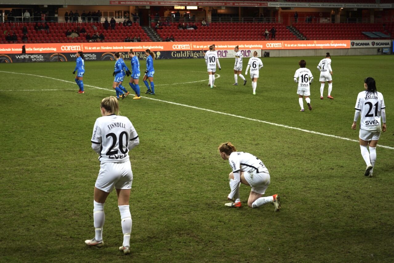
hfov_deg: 29.2
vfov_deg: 19.8
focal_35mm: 69
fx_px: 756
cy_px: 132
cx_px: 197
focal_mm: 69
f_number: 5.6
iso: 250
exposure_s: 1/200
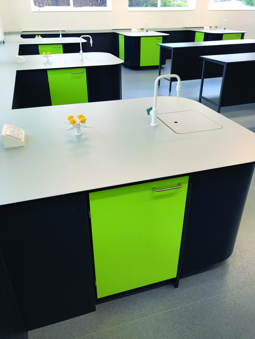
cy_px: 170
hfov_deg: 49.7
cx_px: 128
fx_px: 275
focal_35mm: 28
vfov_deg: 63.4
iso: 25
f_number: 1.8
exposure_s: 1/100
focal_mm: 3.99
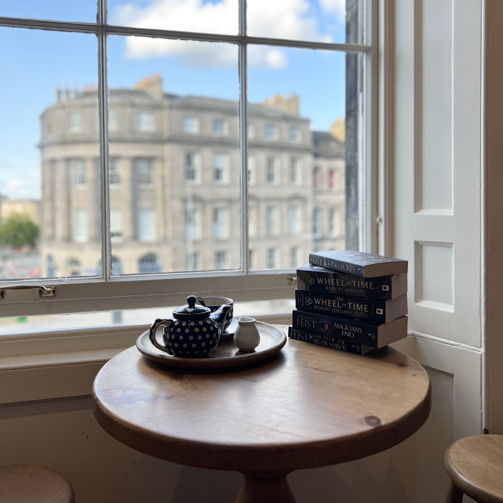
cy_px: 208
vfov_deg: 52.3
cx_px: 253
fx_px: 510
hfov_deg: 52.5
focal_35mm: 31
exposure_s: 1/488
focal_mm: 5.7
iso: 50
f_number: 1.5
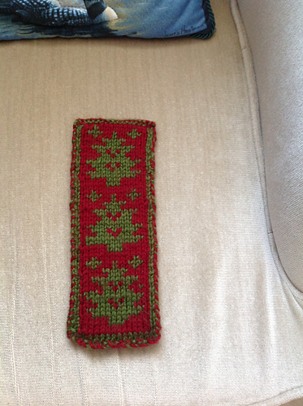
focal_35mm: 35
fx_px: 410
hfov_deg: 40.6
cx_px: 152
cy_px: 203
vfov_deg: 52.7
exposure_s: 1/15
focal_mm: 4.28
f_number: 2.4
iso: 250
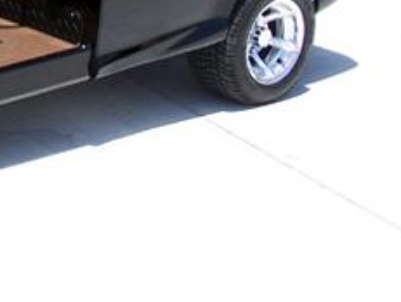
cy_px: -82
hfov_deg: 14.6
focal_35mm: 131
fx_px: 1520
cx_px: -75
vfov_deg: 11.1
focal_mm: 8.5
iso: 80
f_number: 4.5
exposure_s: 1/800
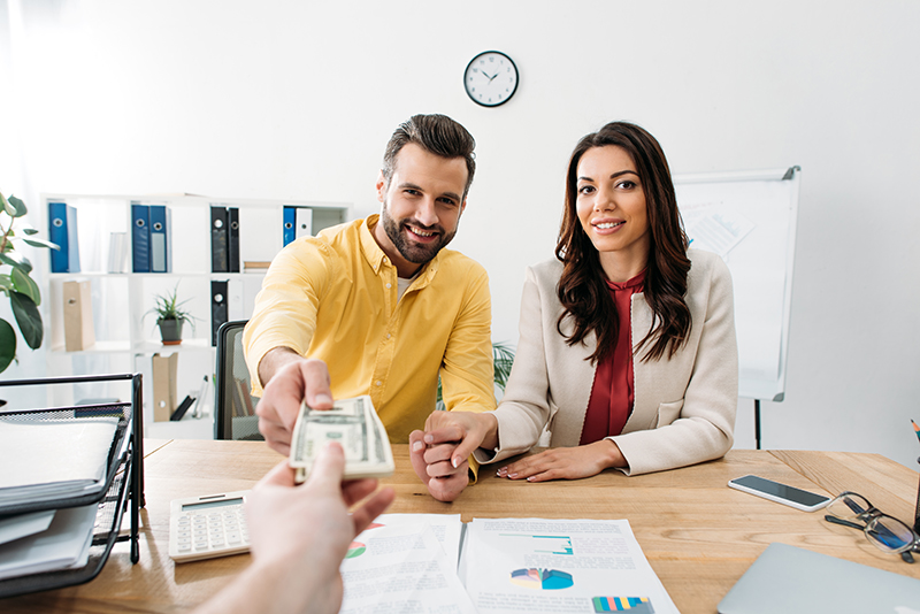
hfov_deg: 73.7
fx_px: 614
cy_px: 307
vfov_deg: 53.2
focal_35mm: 24
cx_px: 460
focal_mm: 24
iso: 100
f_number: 3.5
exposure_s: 1/200
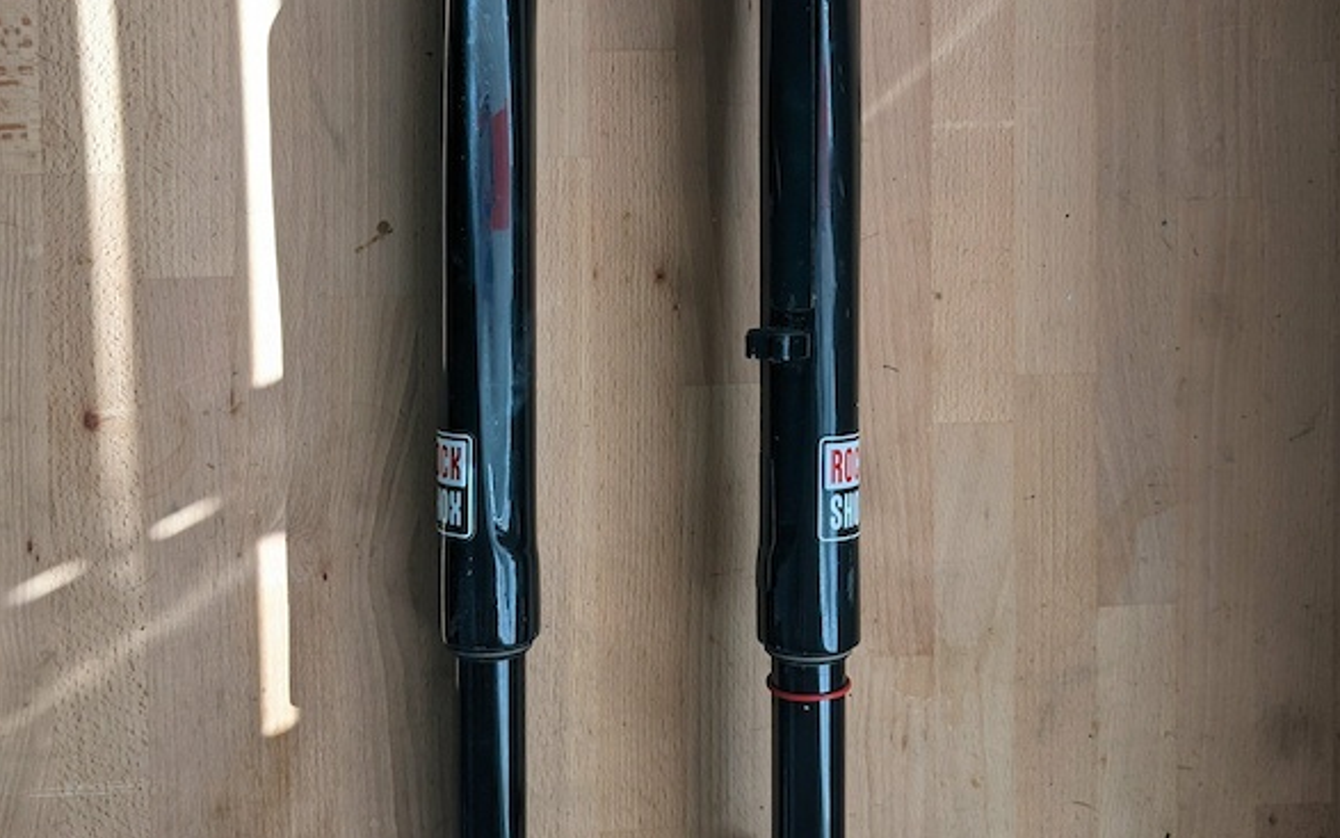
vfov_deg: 32.5
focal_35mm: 39
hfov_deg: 50.4
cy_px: 281
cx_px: 678
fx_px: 1424
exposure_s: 1/138
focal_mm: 4.38
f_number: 1.73
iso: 50
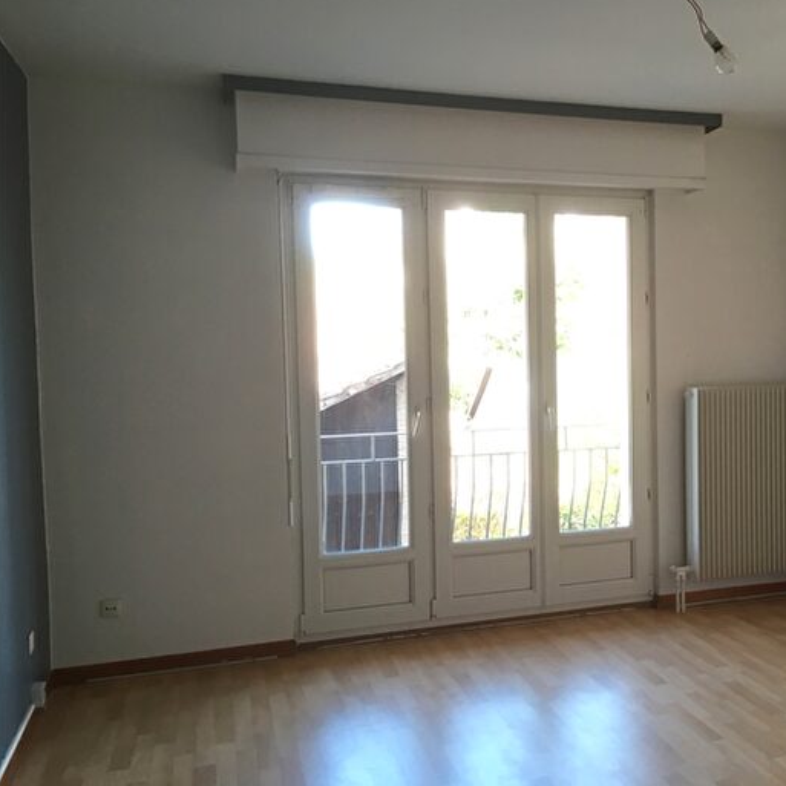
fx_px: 899
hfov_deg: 46.4
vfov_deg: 47.2
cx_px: 532
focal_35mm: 35
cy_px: 391
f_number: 2.2
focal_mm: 4.15
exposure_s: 1/33
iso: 40
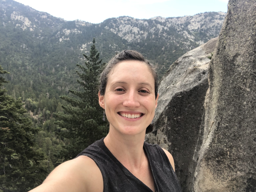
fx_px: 237
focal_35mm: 32
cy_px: 96
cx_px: 128
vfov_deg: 44.2
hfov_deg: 56.8
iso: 20
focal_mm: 2.87
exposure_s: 1/209
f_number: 2.2
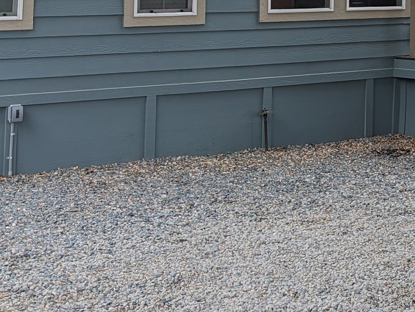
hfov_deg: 19.1
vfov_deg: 15.0
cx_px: 578
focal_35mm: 93
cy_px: -133
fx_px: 1117
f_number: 1.68
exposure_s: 1/300
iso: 23
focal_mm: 6.9
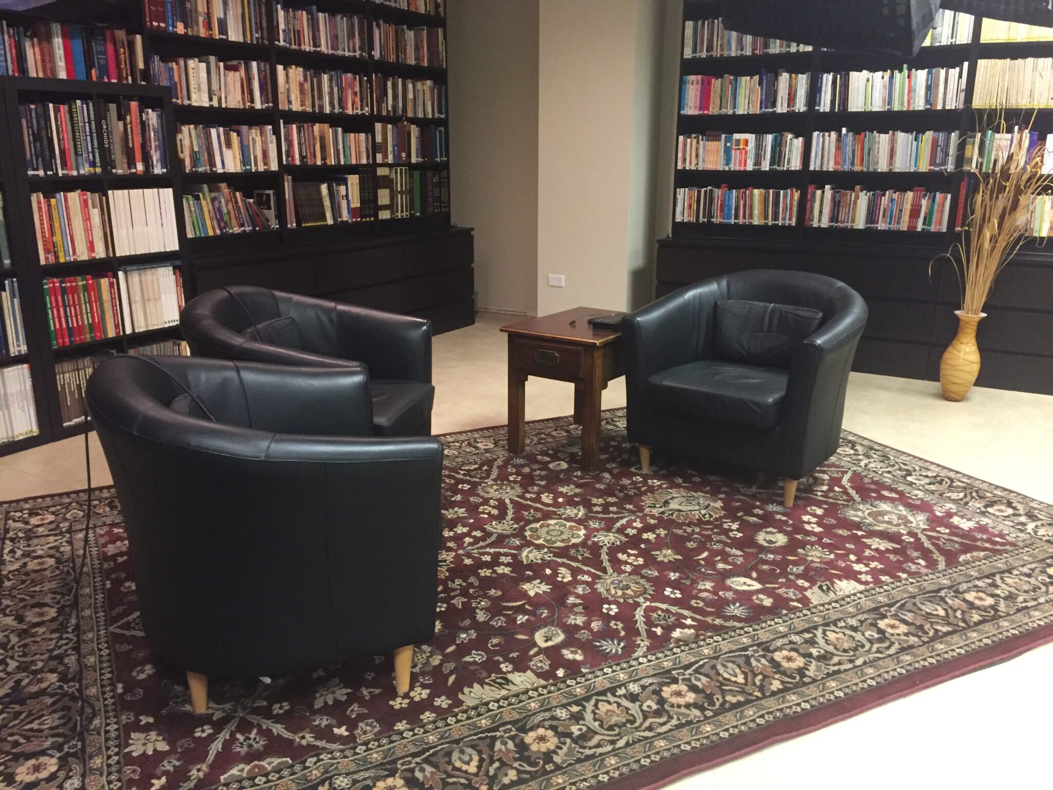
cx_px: 526
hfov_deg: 61.7
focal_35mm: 29
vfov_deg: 48.2
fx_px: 882
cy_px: 395
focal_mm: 4.15
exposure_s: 1/30
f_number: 2.2
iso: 320
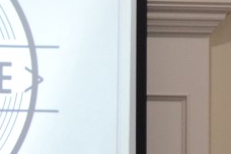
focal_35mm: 587
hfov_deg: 3.5
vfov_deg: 2.3
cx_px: 73
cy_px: 460
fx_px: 3763
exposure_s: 1/60
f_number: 5.6
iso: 900
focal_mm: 55
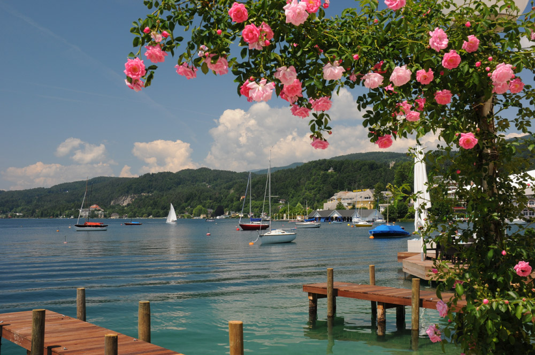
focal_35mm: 44
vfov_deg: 30.8
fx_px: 646
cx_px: 268
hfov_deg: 45.0
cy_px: 178
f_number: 13
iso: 200
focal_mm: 29
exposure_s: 1/80
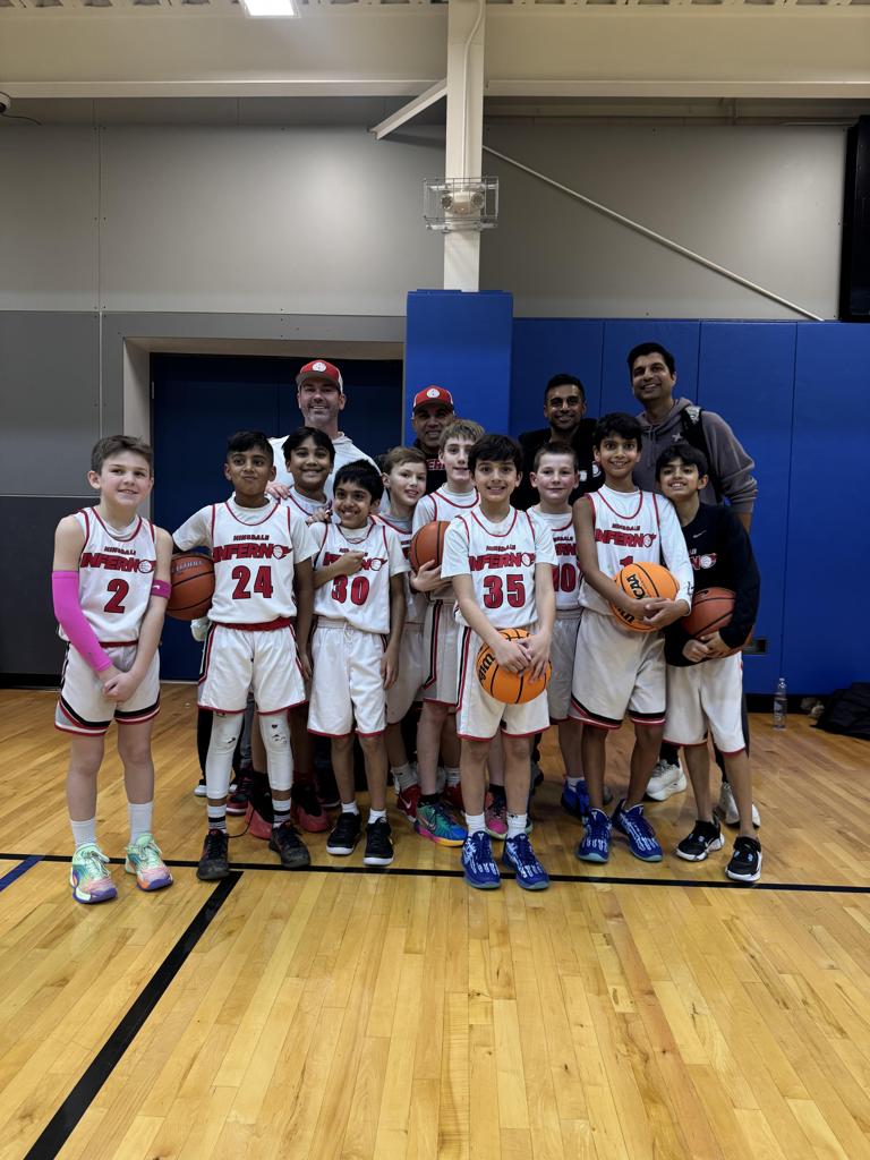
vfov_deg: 71.6
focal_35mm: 24
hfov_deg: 56.8
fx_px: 804
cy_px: 580
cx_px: 435
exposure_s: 1/60
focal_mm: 6.76
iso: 160
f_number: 1.78
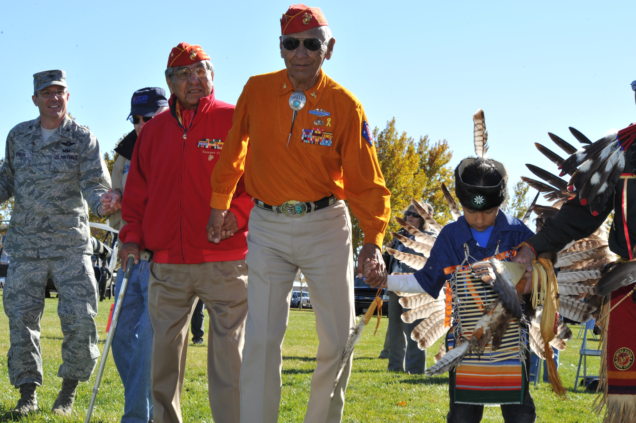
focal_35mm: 80
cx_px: 318
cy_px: 212
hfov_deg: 25.4
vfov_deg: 17.0
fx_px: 1412
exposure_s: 1/125
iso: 400
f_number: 18
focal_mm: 80
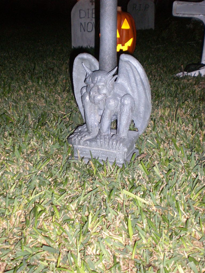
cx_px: 102
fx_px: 300
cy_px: 136
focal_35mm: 38
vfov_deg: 49.0
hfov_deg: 37.7
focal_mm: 6.3
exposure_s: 1/60
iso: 400
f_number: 3.1
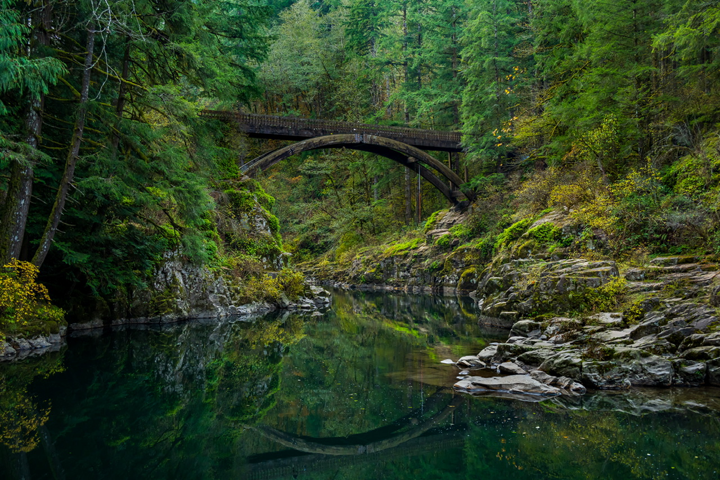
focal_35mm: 39
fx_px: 780
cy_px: 240
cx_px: 360
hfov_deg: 49.6
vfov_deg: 34.2
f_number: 6.3
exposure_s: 1/200
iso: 640
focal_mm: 39
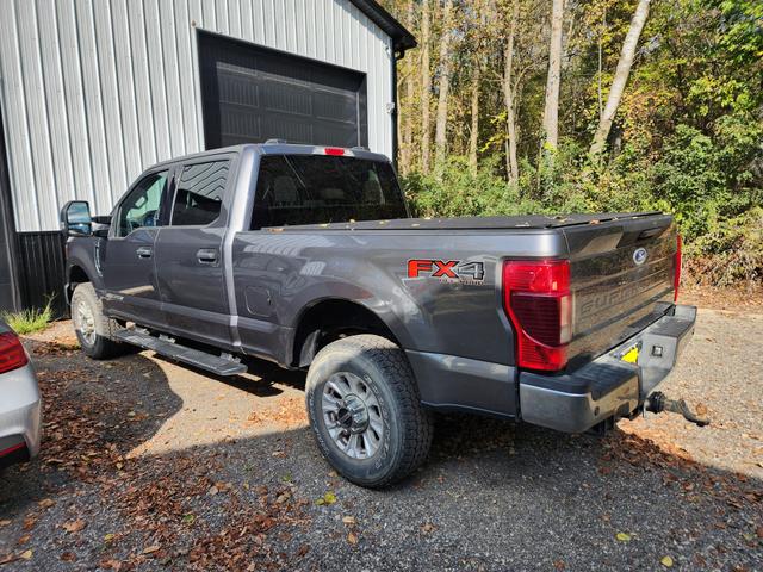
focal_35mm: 23
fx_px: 507
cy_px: 286
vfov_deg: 58.9
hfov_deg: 73.9
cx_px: 382
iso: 12
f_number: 1.8
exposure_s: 1/617
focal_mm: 6.4
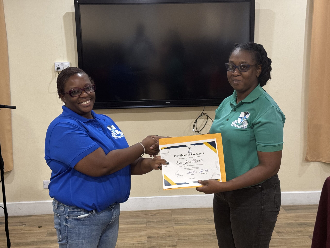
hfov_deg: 39.7
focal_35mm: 48
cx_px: 165
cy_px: 124
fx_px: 458
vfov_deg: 30.3
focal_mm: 6.76
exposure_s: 1/33
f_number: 1.78
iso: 400
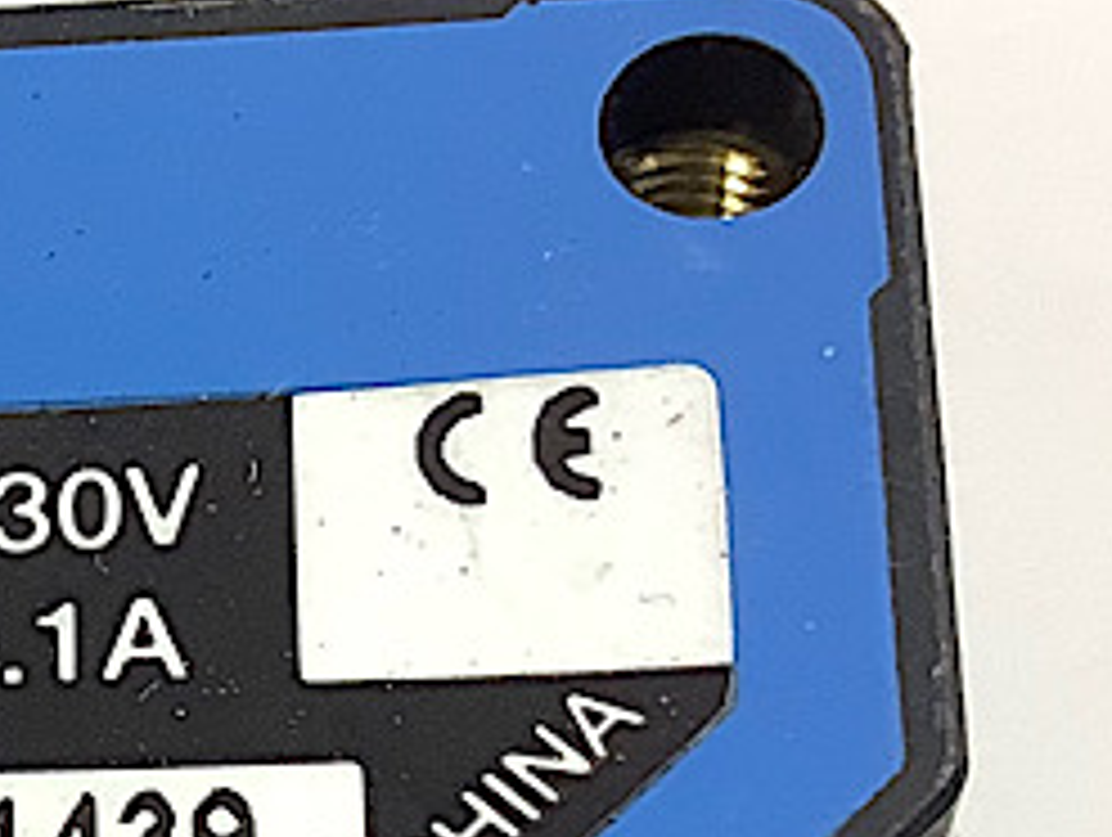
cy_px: 1166
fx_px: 4793
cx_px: -691
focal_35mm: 149
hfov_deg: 12.4
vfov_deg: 9.7
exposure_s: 1/50
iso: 100
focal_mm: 3.3
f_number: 2.4
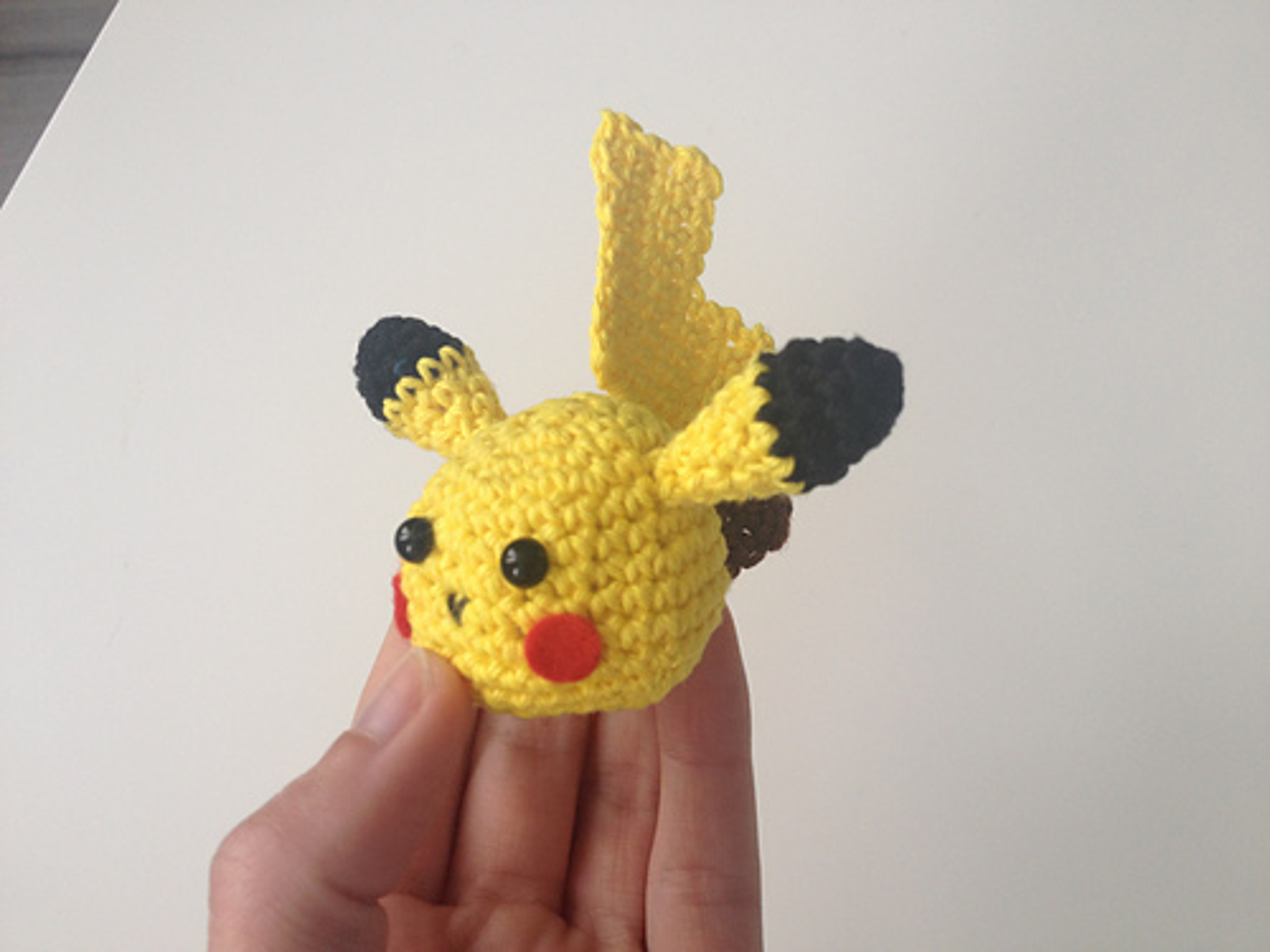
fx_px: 1284
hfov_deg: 52.6
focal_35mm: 35
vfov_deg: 40.7
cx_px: 635
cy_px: 476
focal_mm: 4.28
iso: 50
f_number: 2.4
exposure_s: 1/24
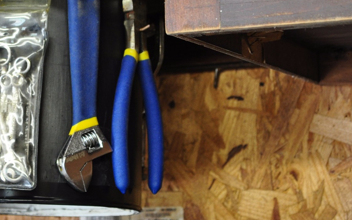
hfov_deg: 16.1
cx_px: 69
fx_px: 1237
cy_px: 91
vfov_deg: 10.2
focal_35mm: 129
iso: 800
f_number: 6.3
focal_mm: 48
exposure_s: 1/13
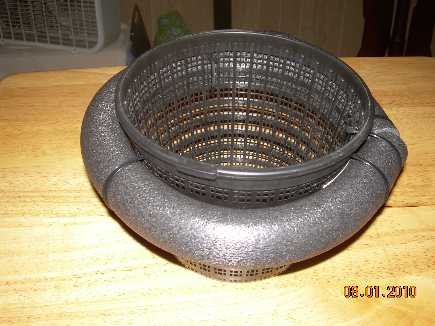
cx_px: 218
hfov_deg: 49.0
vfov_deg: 37.7
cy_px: 163
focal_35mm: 38
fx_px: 478
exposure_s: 1/60
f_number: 2.8
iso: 50
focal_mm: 6.3
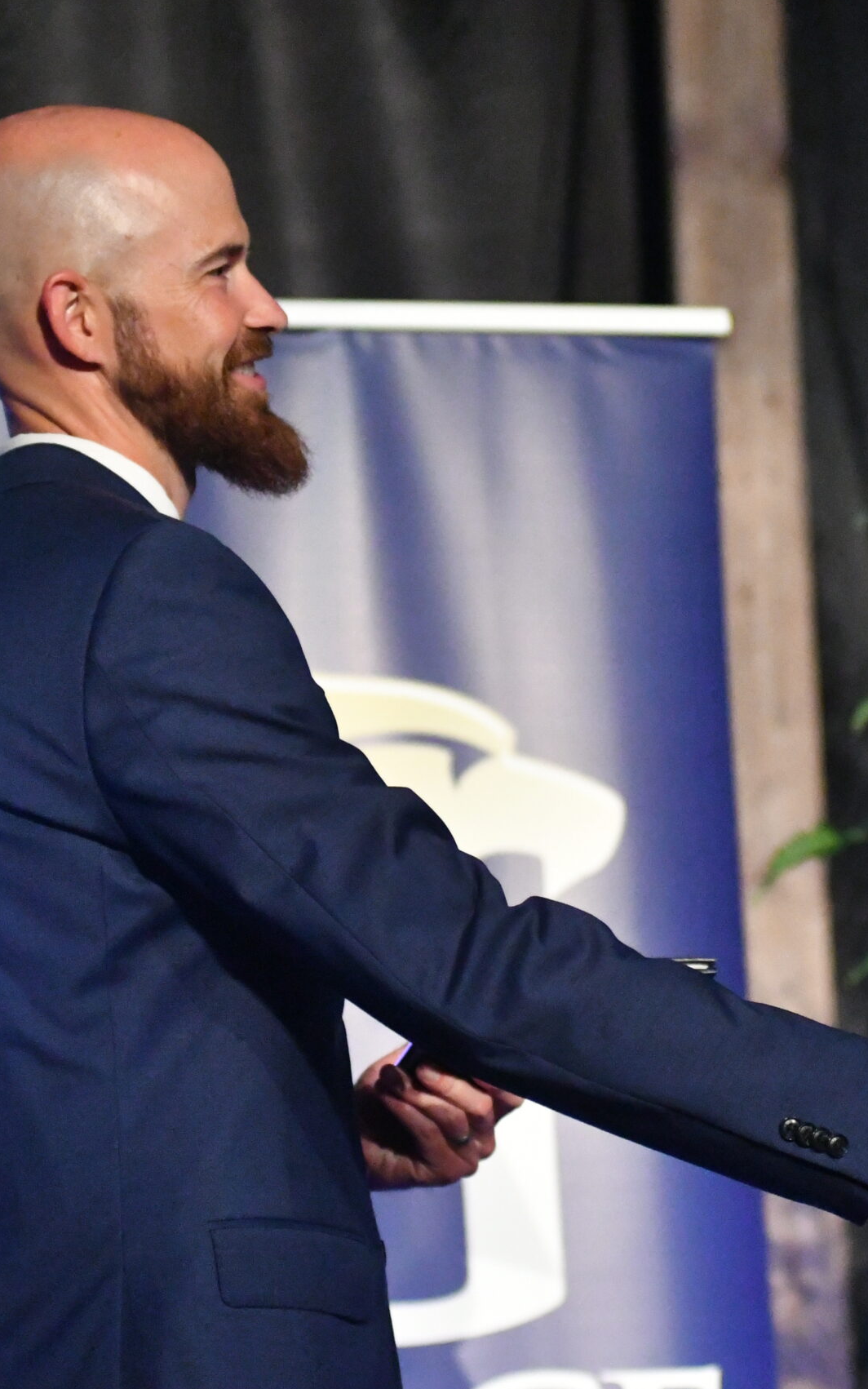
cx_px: 728
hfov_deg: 7.1
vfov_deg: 11.4
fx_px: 6963
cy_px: 694
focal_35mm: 184
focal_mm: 80
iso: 11400
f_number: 2.8
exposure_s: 1/640
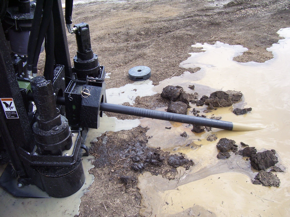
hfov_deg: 54.0
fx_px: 285
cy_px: 108
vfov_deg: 41.8
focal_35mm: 34
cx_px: 145
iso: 80
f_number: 2.7
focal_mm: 5.6
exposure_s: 1/750
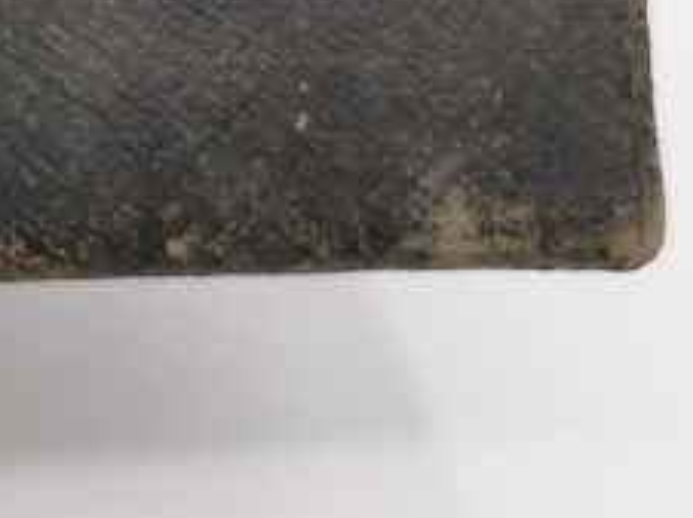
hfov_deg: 13.3
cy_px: -368
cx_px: -696
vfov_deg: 11.0
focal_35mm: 127
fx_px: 2540
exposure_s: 1/652
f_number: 1.8
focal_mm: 5.58
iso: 50
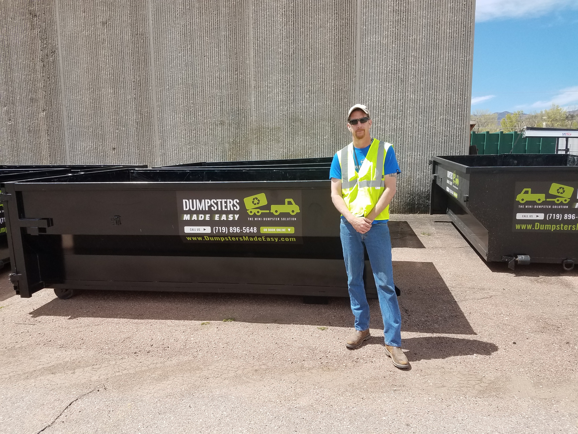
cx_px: 289
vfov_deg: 53.1
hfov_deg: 67.3
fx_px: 434
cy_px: 217
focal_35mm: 26
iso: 40
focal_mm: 4.2
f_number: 1.7
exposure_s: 1/1424
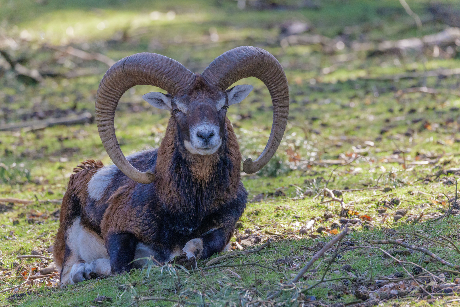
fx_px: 5111
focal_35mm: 400
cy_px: 154
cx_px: 230
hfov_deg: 5.2
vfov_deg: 3.4
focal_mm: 400
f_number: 11
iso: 6400
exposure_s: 1/1000
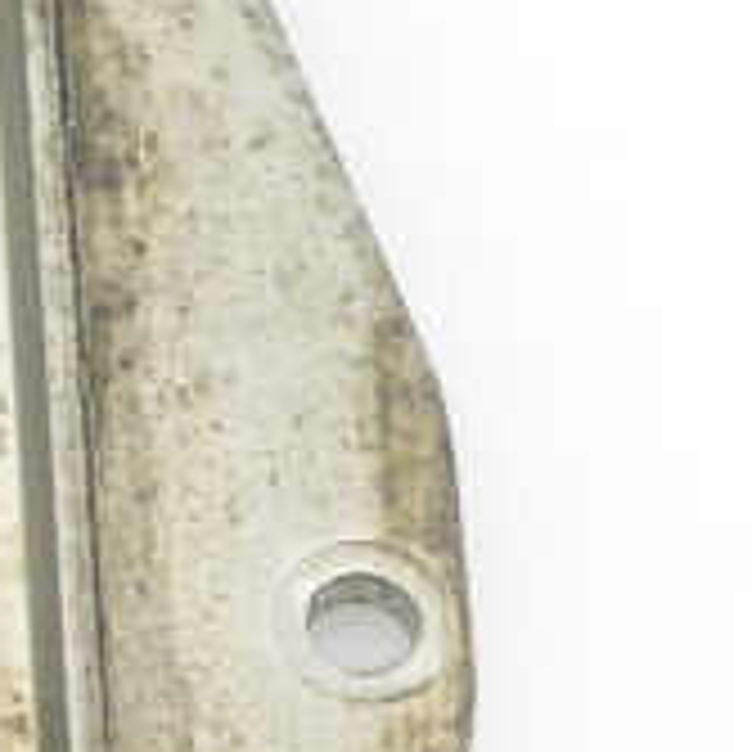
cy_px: 473
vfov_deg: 5.6
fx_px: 7668
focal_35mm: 312
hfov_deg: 5.5
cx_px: -671
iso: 6400
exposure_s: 1/400
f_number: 10
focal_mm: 40
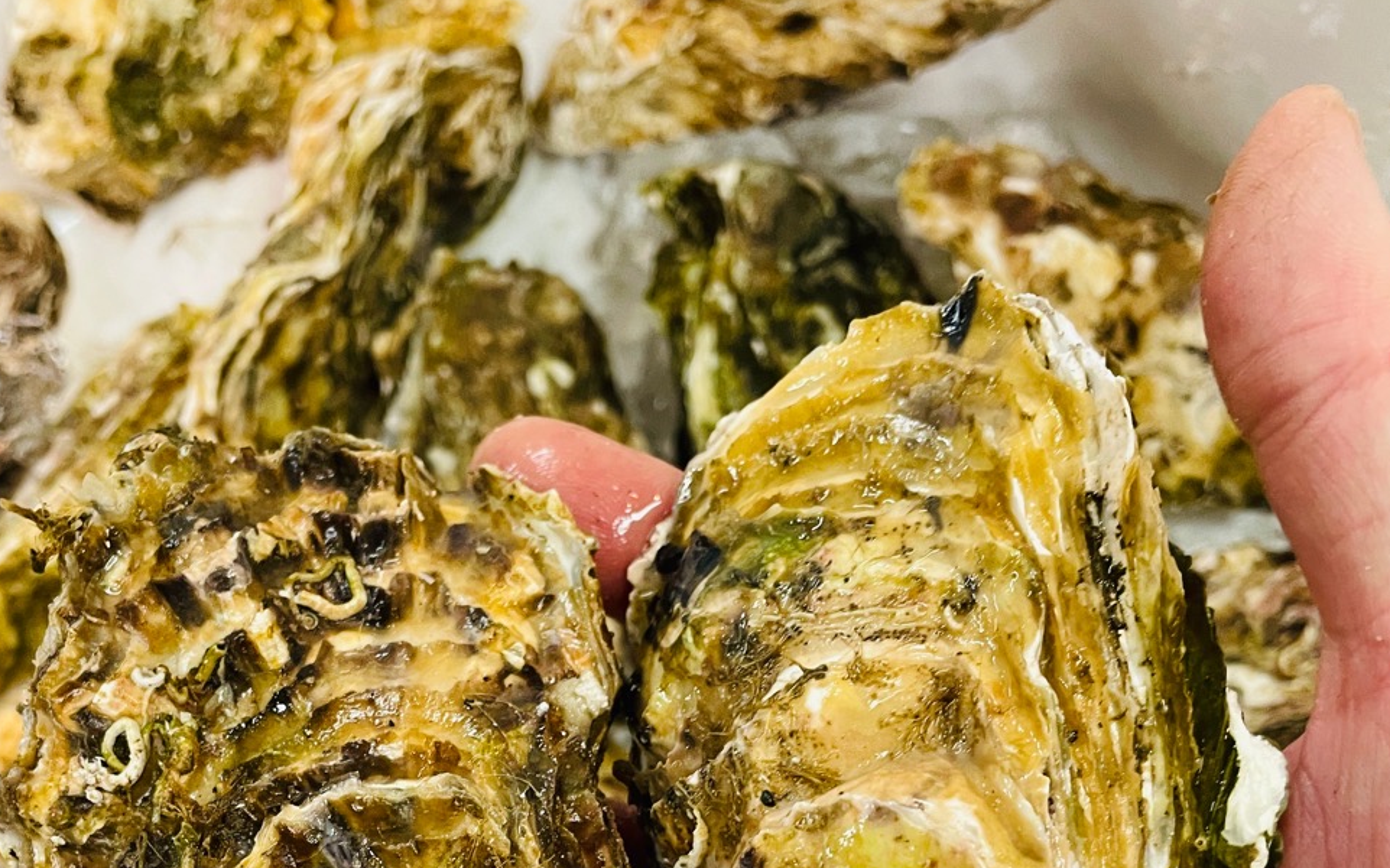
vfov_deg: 27.4
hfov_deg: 45.2
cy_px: 884
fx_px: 1667
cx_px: 626
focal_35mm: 44
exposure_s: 1/50
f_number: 1.6
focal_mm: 4.2
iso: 160
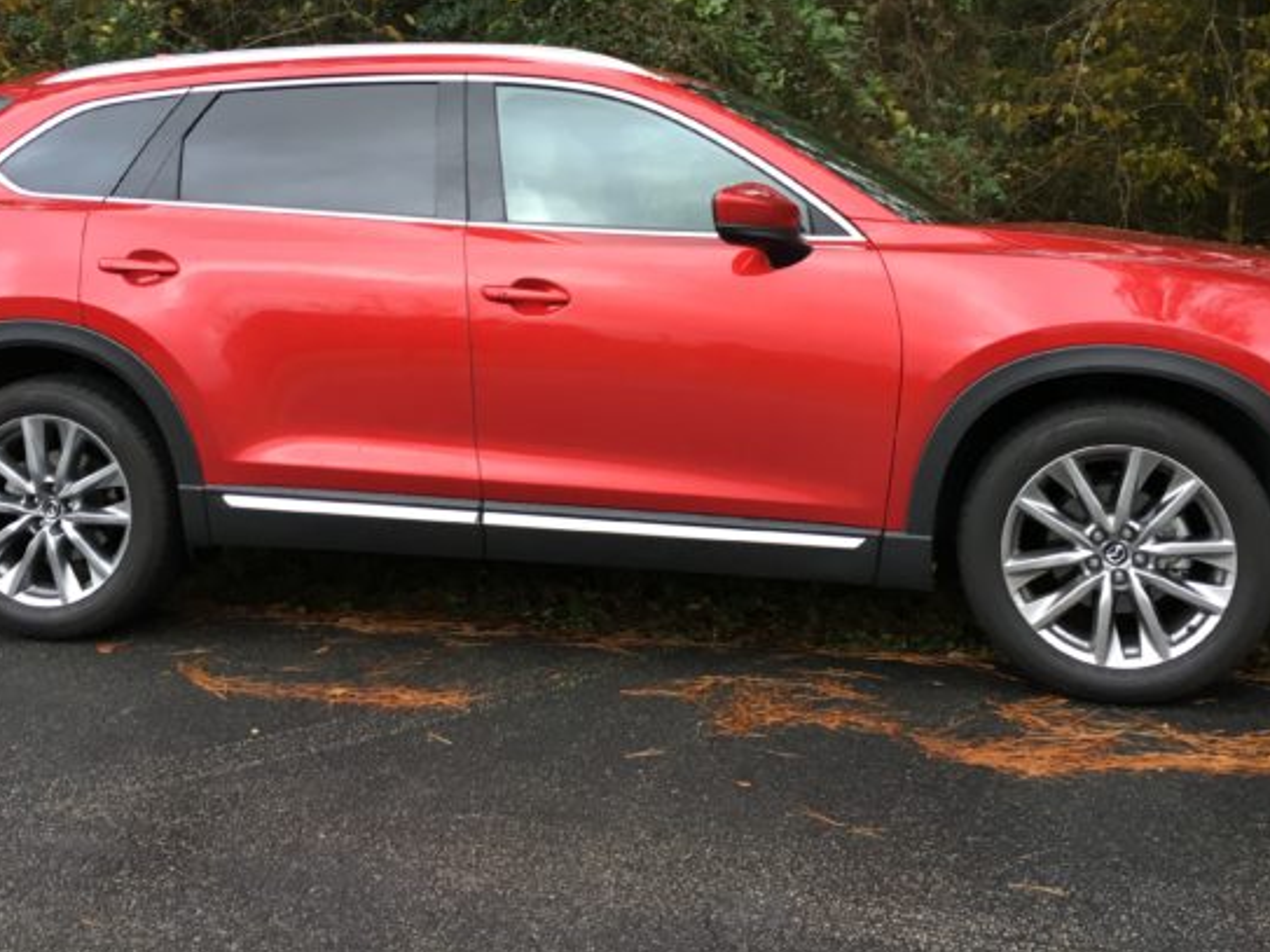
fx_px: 1504
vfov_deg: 34.7
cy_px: 292
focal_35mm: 41
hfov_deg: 45.8
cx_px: 657
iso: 32
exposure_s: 1/40
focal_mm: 4.15
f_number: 2.2
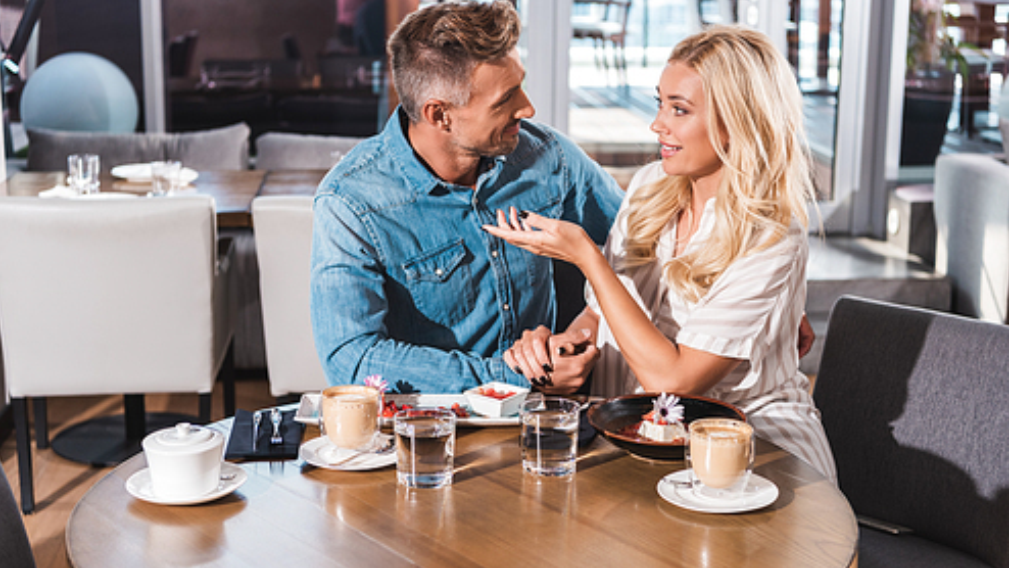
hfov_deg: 39.2
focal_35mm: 53
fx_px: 1418
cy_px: 259
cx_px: 504
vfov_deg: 22.6
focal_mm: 50
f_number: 3.5
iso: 320
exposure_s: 1/200
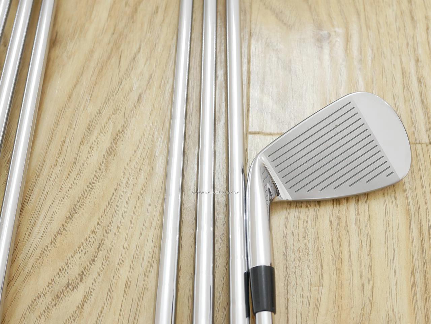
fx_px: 623
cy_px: 162
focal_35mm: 50
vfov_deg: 29.1
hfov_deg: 38.2
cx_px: 216
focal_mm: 25
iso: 1600
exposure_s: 1/50
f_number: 4.5
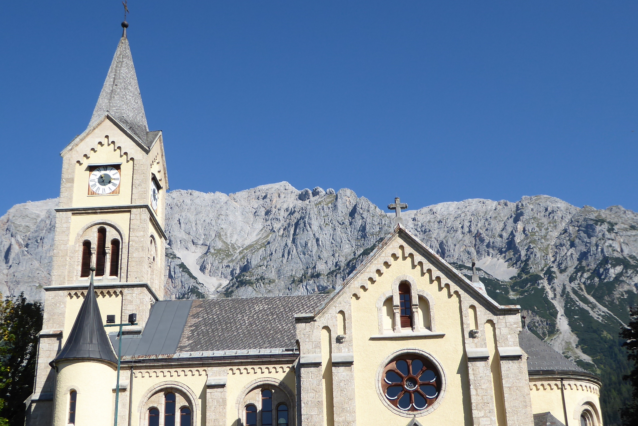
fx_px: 833
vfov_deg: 28.6
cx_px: 300
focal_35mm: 47
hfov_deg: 41.9
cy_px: 263
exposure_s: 1/800
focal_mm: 6.3
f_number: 3.7
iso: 80
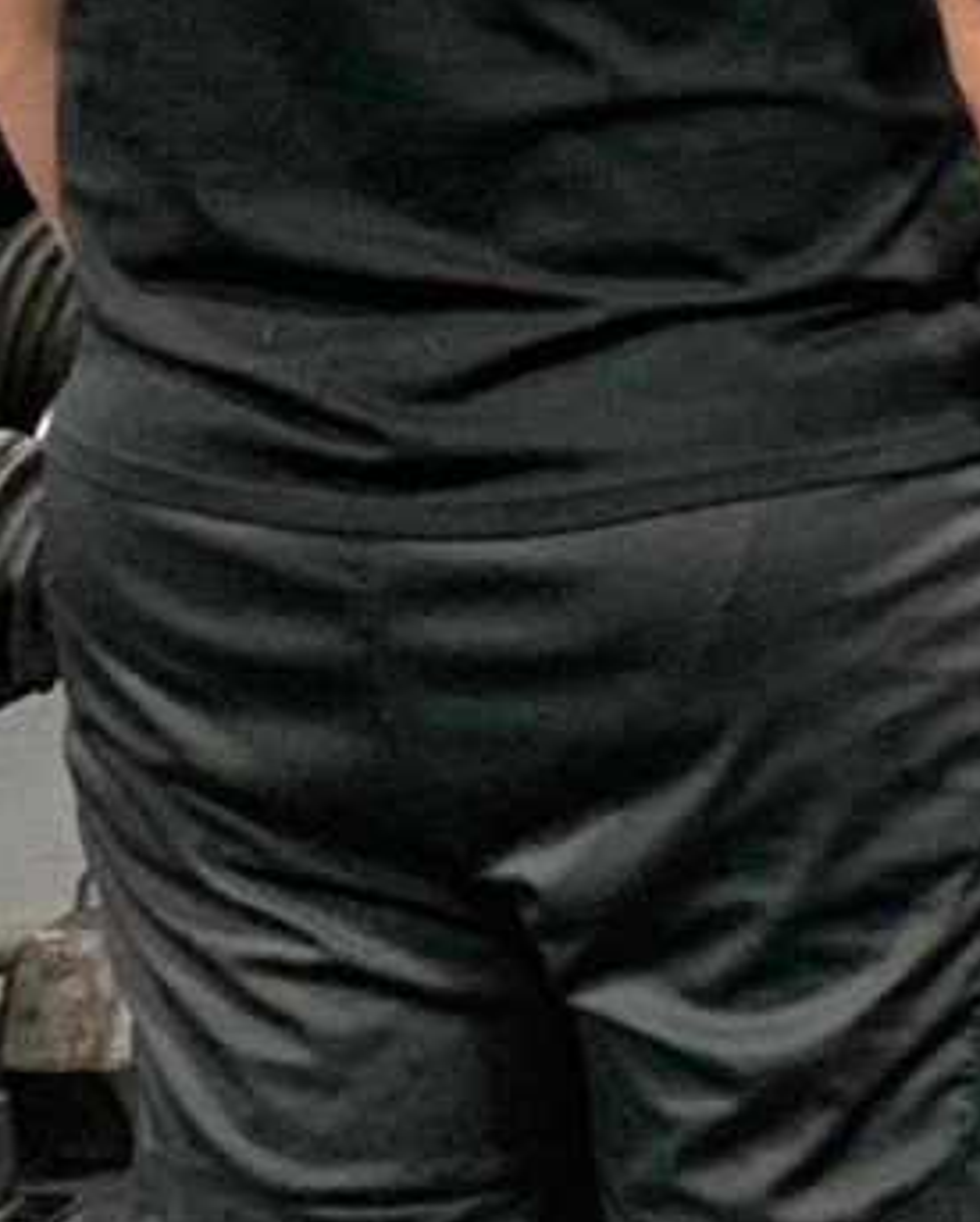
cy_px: 103
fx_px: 8219
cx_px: 1678
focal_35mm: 227
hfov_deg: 6.7
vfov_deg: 8.5
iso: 400
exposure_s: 1/60
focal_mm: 6
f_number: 2.4
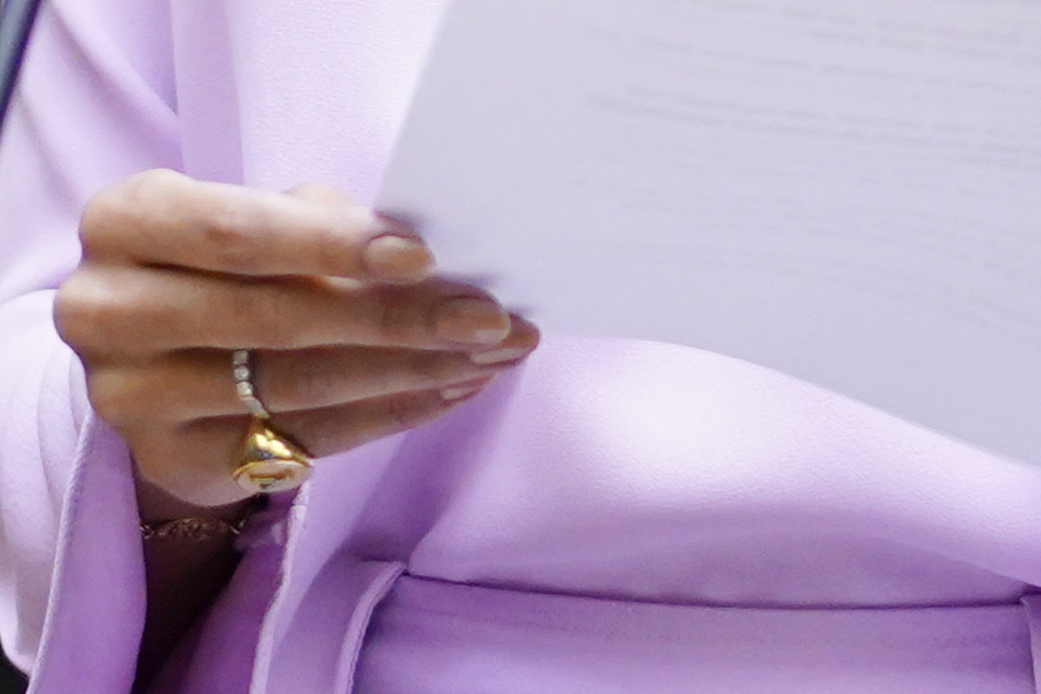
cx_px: 439
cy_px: -649
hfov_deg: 3.4
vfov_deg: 2.3
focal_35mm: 600
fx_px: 17345
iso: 2000
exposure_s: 1/320
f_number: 1.8
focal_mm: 85
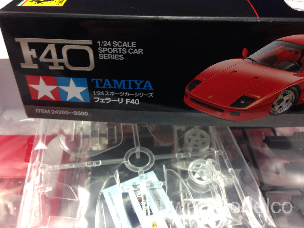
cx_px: 152
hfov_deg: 55.4
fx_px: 290
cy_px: 114
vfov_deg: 42.9
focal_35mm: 33
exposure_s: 1/20
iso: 50
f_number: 2.4
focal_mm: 4.12
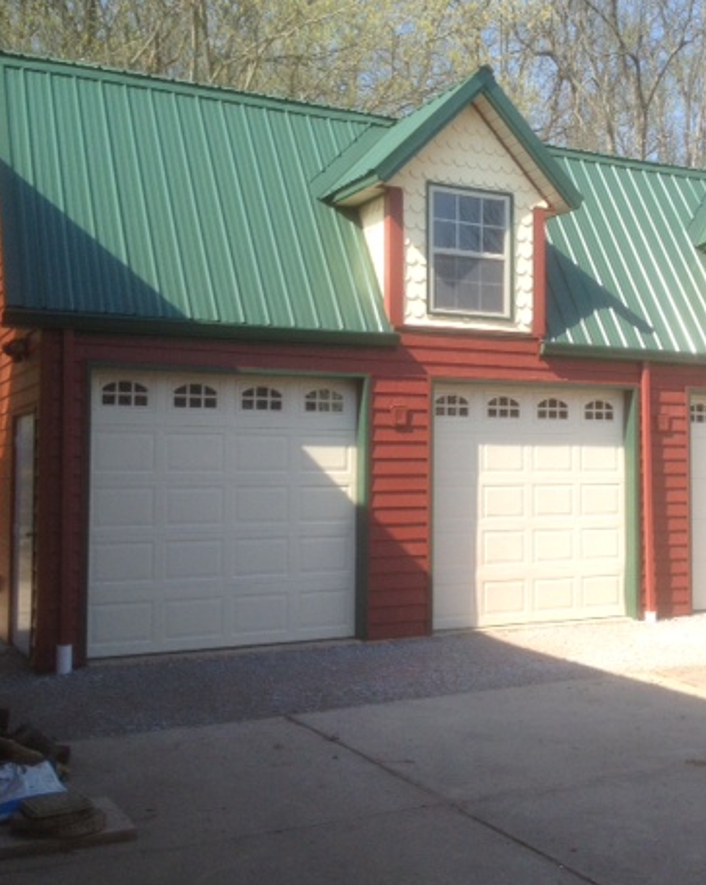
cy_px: 427
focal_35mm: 48
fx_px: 1255
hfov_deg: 31.0
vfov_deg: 38.8
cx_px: 508
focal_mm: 4.28
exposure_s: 1/1104
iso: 80
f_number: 2.4
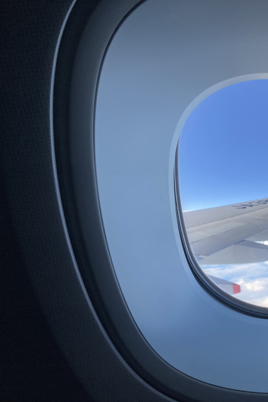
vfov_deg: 49.5
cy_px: 202
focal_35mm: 39
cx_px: 264
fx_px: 435
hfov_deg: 31.8
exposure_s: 1/578
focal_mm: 3.99
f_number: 1.8
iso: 20
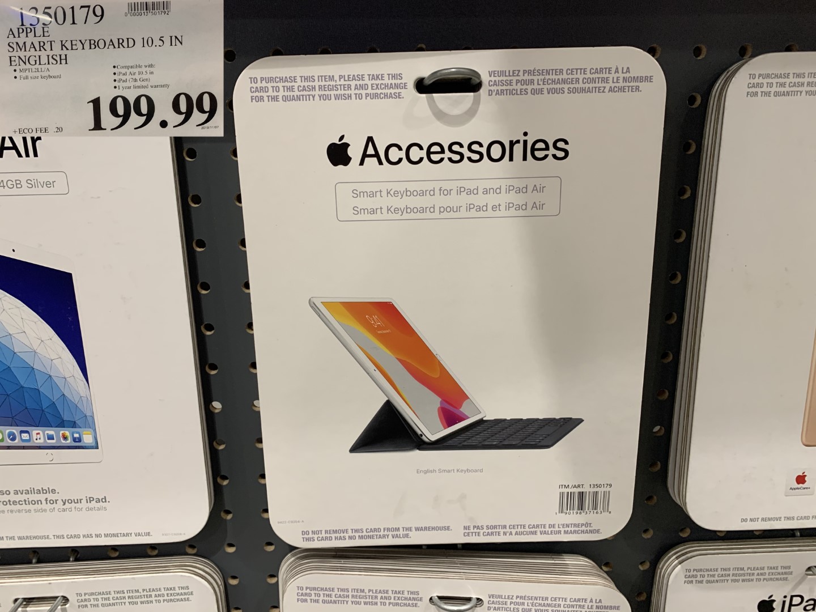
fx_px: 613
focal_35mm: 26
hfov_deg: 67.3
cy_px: 306
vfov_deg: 53.1
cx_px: 408
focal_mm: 4.25
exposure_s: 1/60
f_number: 1.8
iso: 100
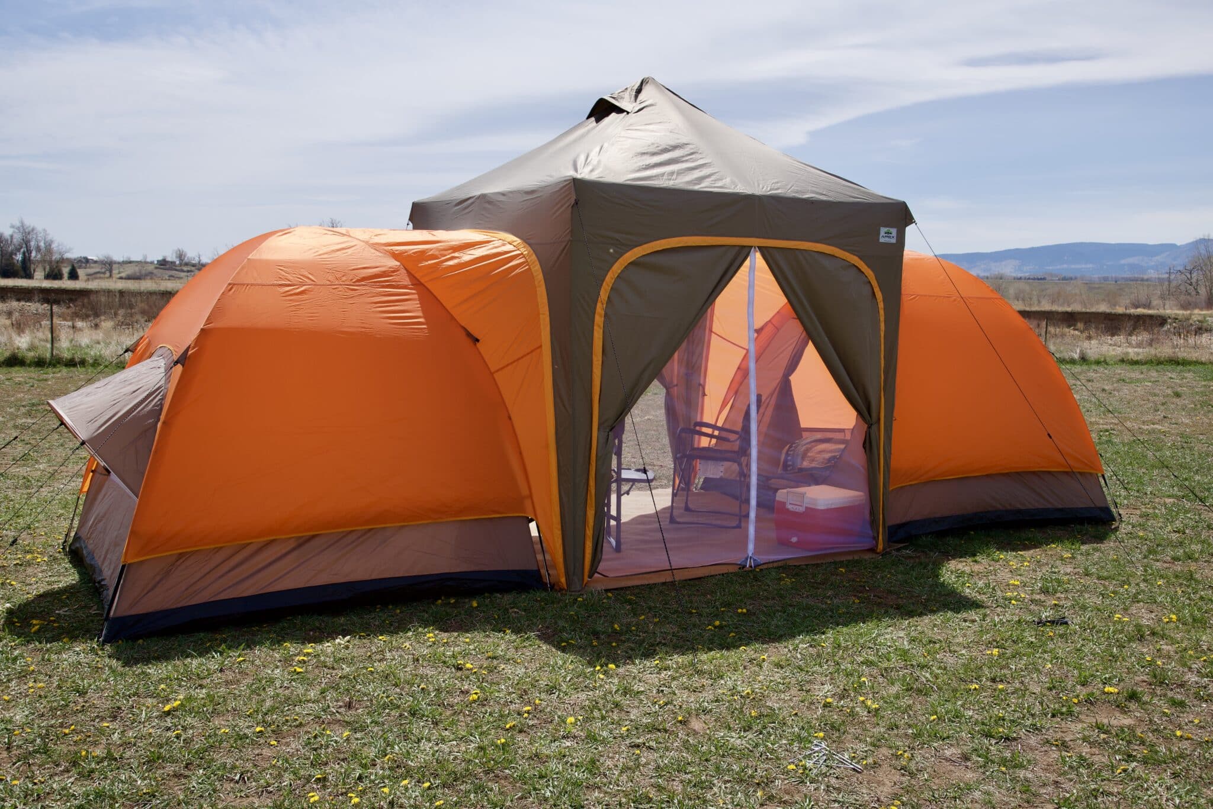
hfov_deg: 54.4
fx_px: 1180
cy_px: 404
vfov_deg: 37.9
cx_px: 606
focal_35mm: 35
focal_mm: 35
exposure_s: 1/640
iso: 200
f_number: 8
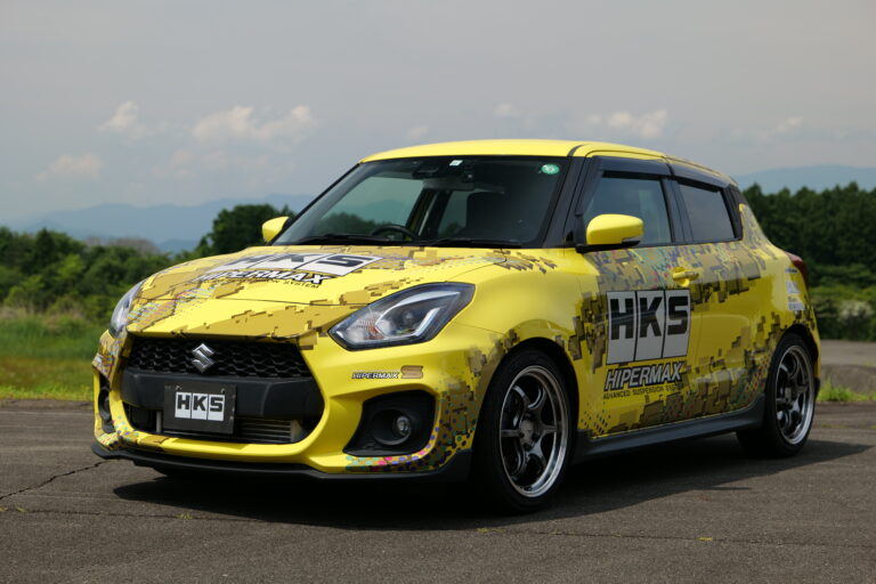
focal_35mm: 70
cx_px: 438
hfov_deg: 28.8
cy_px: 292
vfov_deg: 19.5
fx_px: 1703
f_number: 4.5
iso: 100
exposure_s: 1/320
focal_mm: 70
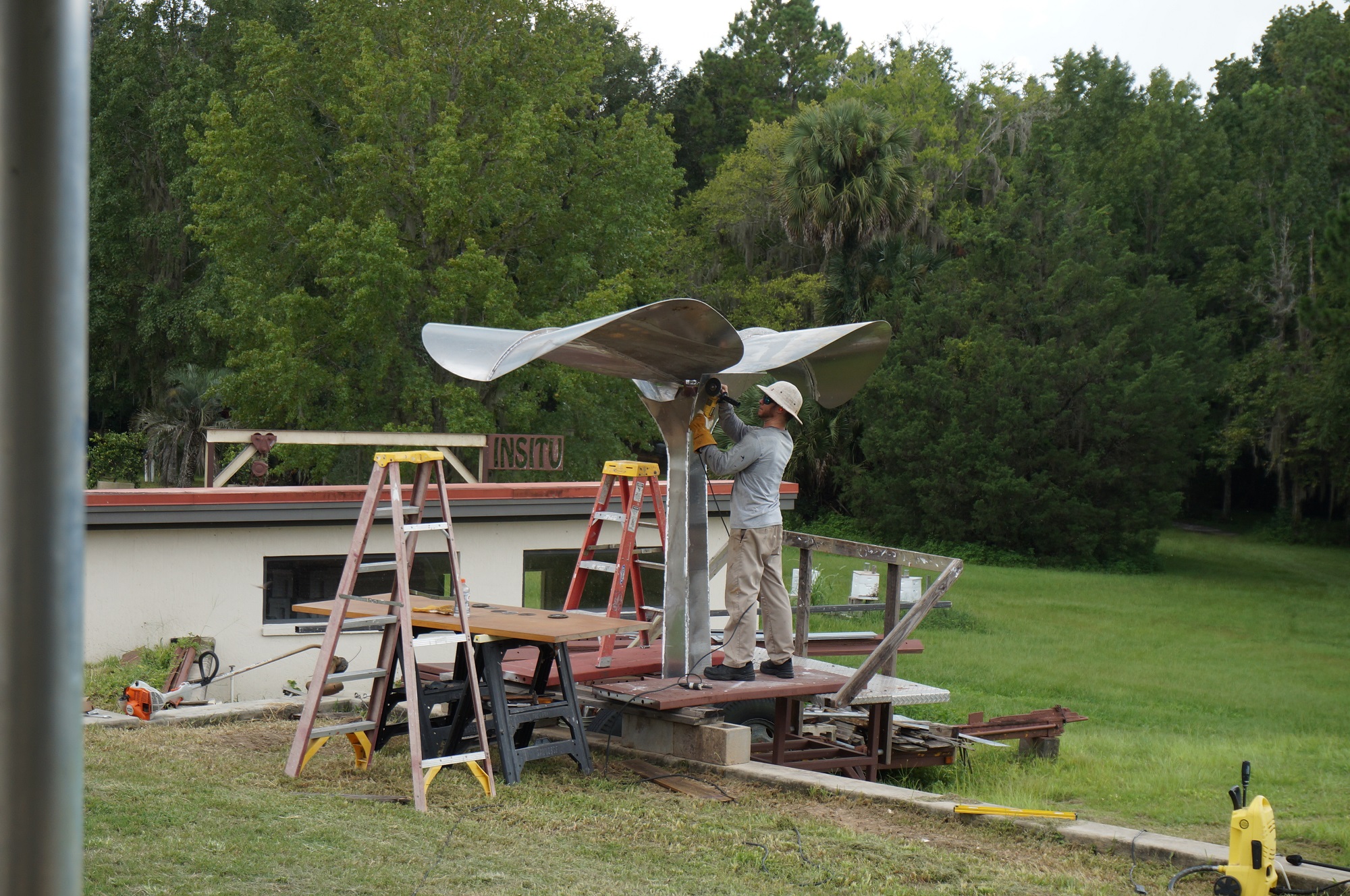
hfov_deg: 27.0
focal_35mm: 75
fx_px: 2809
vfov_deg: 18.1
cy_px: 448
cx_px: 675
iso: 200
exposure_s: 1/160
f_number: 7.1
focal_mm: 50
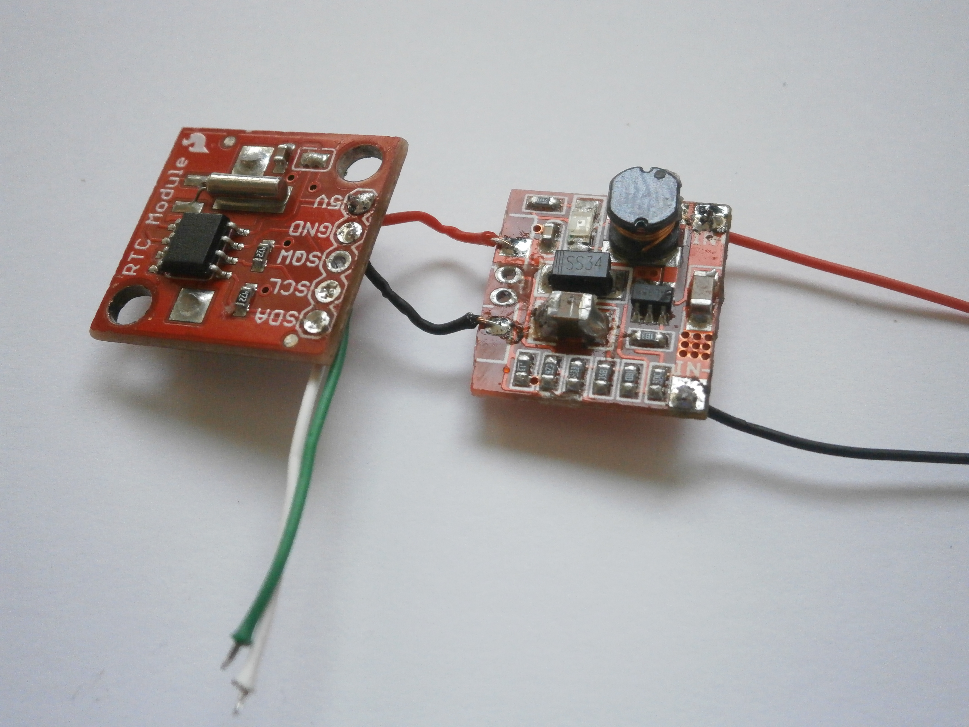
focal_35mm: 47
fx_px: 1316
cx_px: 484
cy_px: 364
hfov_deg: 40.4
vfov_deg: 30.9
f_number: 3.4
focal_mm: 8.3
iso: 400
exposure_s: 1/250
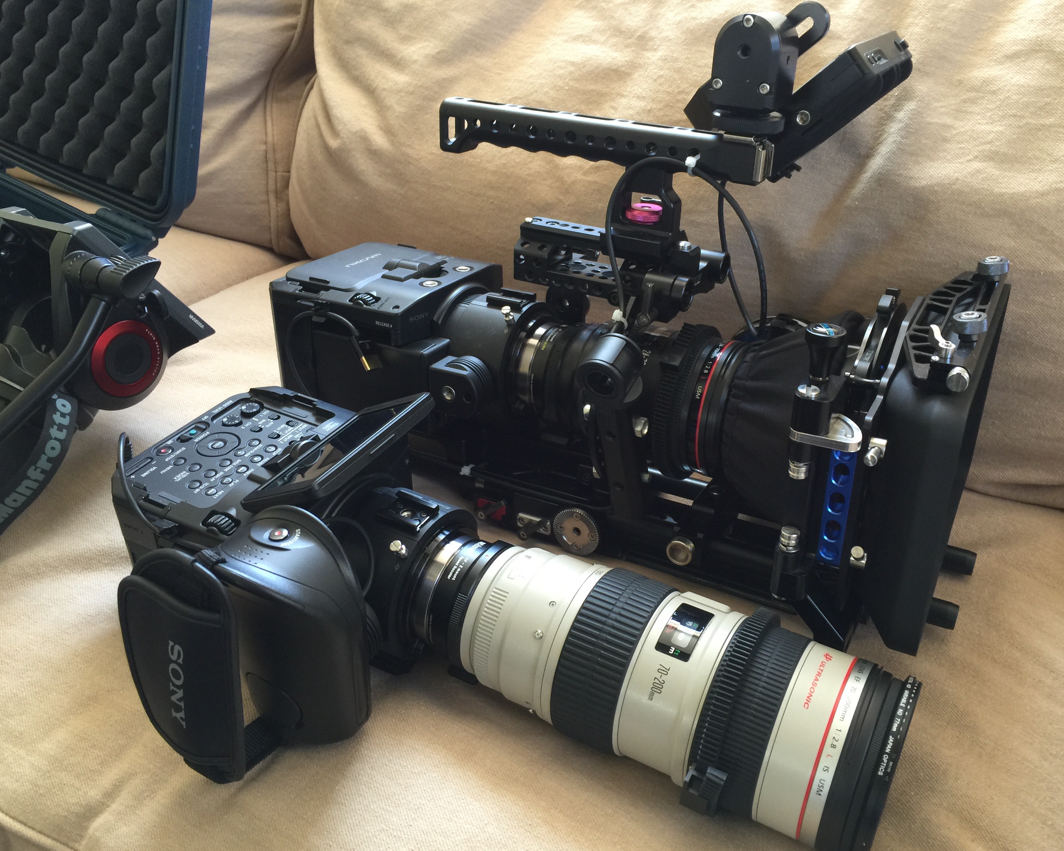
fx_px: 976
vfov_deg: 47.1
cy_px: 432
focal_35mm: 31
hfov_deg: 57.1
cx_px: 579
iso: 40
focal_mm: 4.15
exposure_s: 1/15
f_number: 2.2
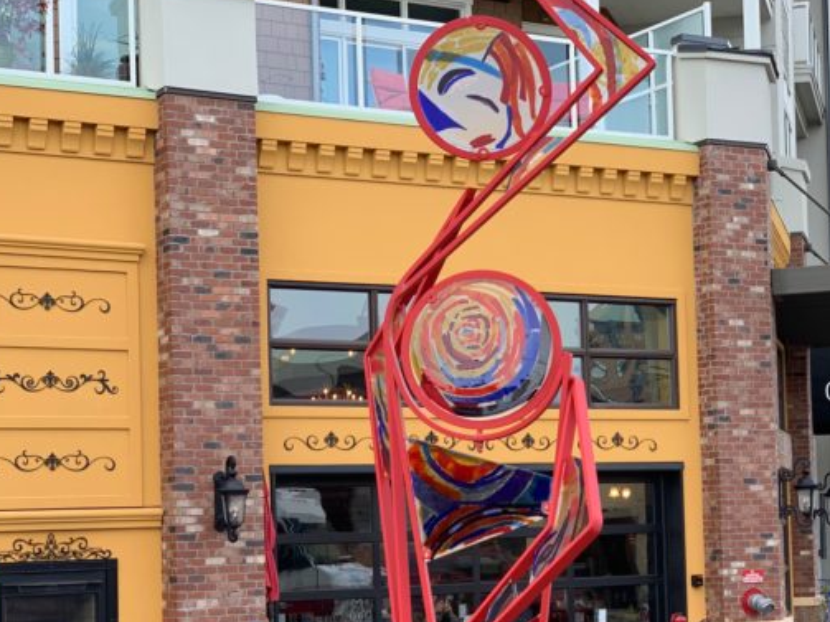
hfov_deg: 25.0
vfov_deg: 18.8
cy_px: 445
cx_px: 496
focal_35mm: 78
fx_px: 1870
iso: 20
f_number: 2.4
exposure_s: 1/122
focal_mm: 6
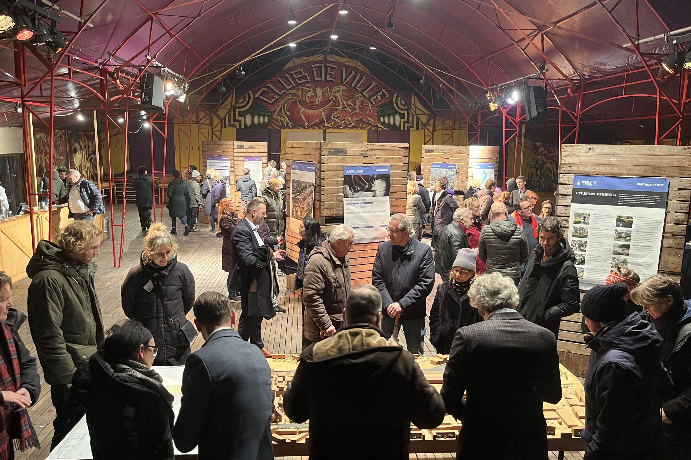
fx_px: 537
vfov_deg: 46.4
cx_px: 346
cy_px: 233
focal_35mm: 28
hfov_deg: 65.5
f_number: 1.6
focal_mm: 5.1
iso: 400
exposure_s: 1/33
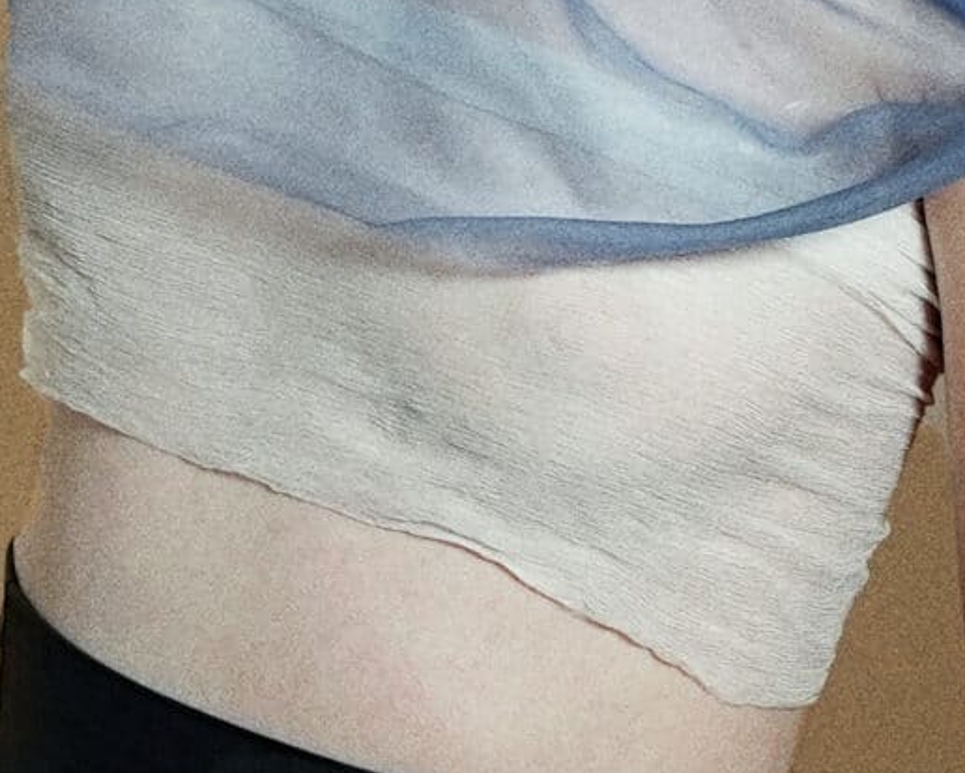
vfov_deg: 9.7
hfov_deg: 12.1
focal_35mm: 152
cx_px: -464
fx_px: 4342
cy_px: -584
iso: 640
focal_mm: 29
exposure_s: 1/125
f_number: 3.5
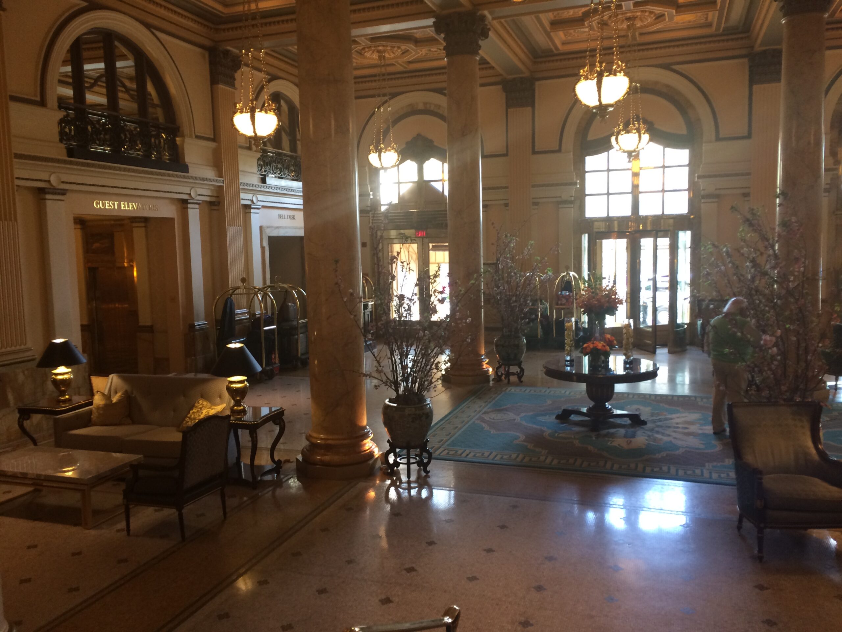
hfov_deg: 61.7
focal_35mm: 29
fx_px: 705
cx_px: 421
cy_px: 316
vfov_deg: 48.2
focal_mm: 4.15
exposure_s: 1/30
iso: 100
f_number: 2.2
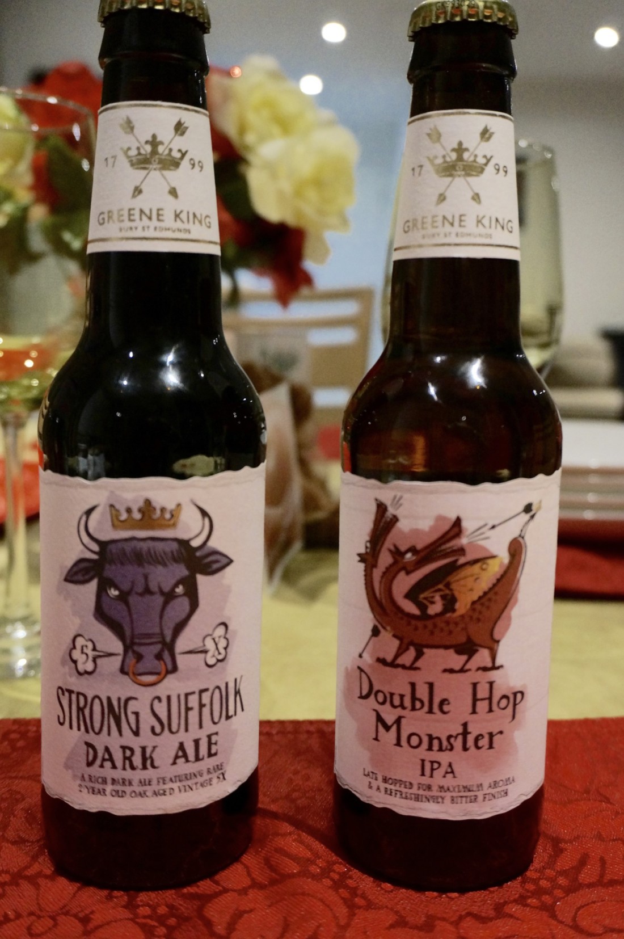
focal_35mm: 34
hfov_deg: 38.3
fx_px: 899
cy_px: 470
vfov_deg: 55.2
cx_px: 312
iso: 2000
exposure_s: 1/60
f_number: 4.5
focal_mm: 23
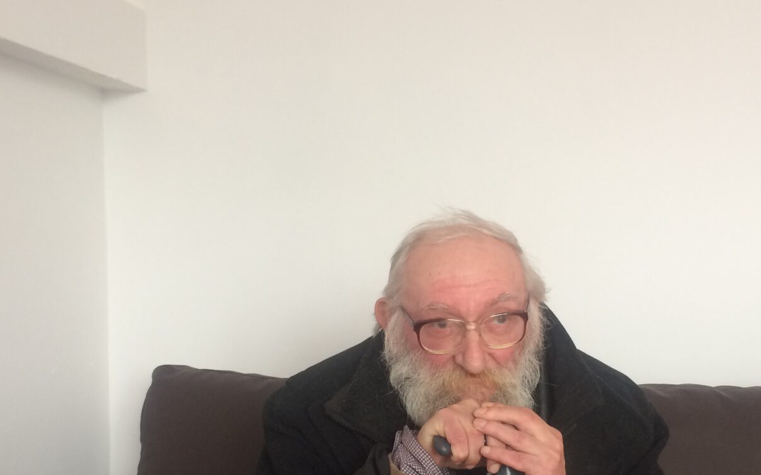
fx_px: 1079
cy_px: 367
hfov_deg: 38.8
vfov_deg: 24.5
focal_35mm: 52
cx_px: 433
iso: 100
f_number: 2.2
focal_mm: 4.15
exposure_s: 1/33
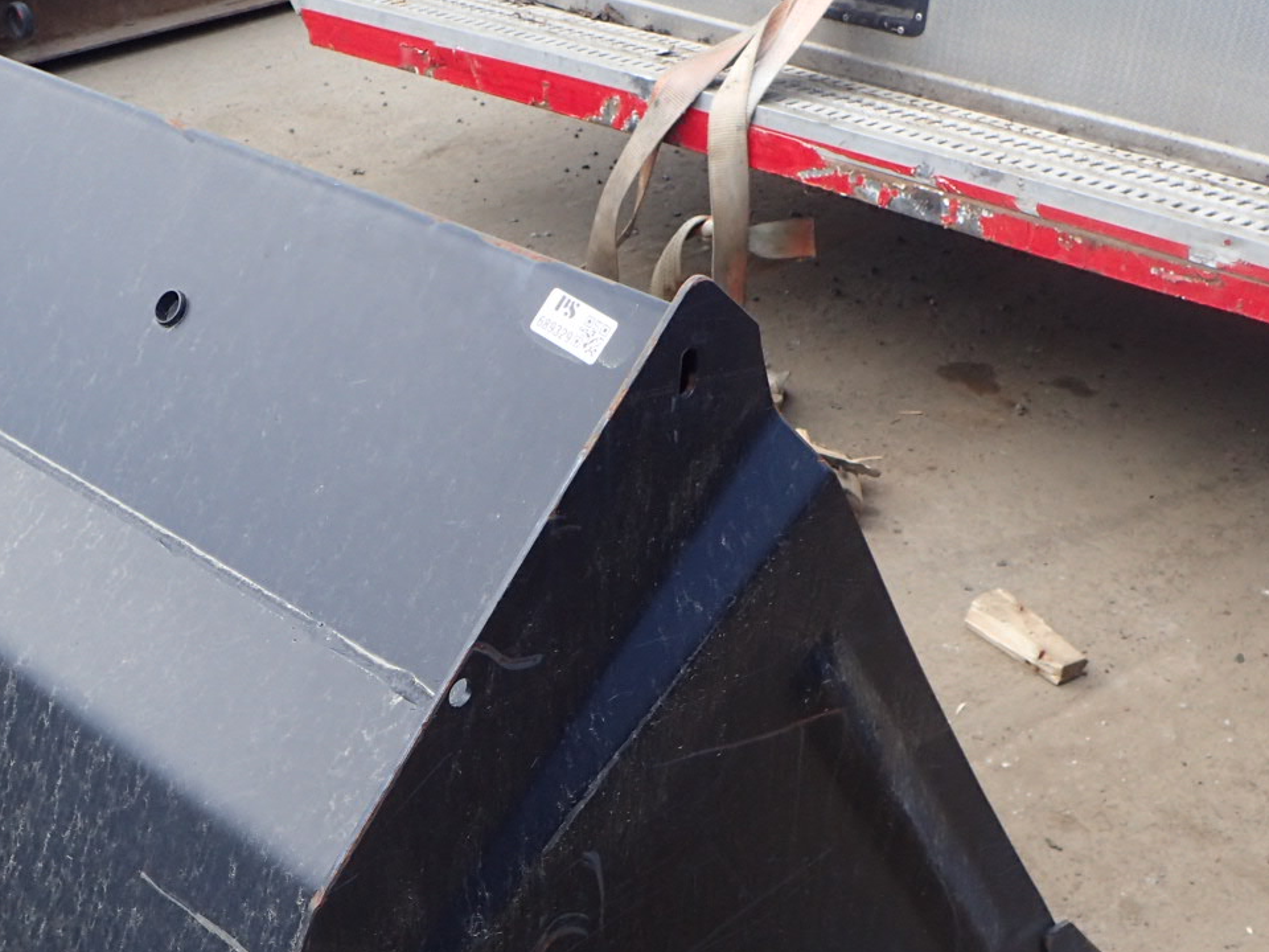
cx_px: 356
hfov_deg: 37.5
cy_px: 695
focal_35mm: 50
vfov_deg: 28.7
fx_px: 1833
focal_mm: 4.5
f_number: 2.8
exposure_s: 1/250
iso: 100
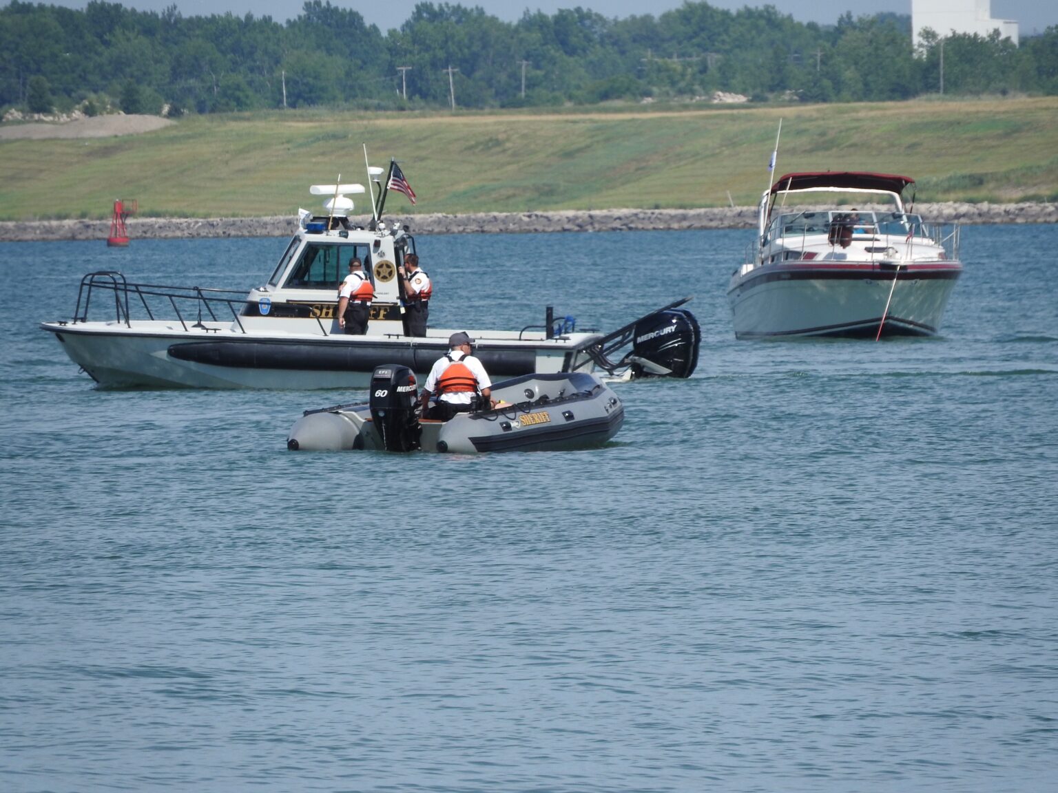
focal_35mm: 700
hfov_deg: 2.8
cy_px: 396
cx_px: 529
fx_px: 21395
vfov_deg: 2.1
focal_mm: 125.4
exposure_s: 1/640
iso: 100
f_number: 5.6
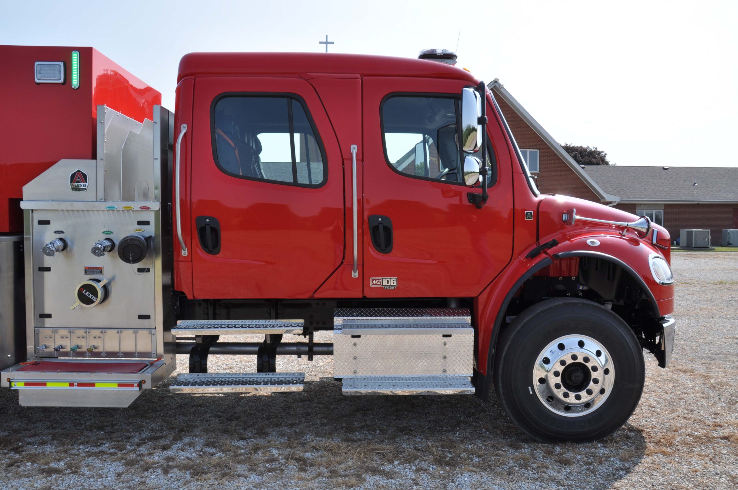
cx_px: 369
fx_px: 614
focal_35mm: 30
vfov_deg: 43.5
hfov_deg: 62.0
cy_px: 245
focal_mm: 20
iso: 200
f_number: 13
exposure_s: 1/160
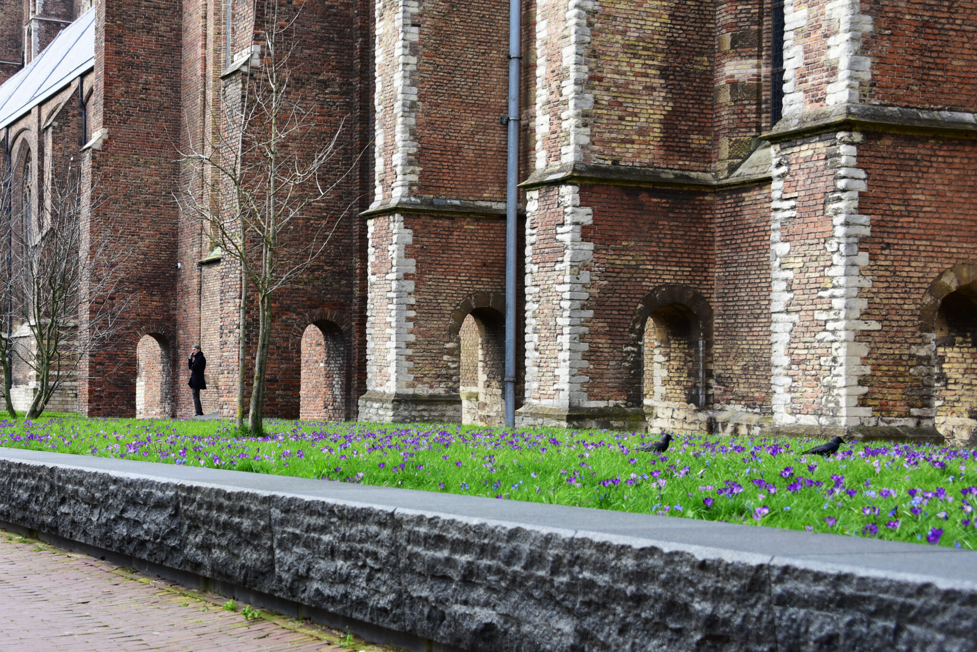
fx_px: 1493
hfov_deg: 36.2
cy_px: 326
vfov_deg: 24.6
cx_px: 488
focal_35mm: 55
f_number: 5
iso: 100
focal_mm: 55
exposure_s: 1/125
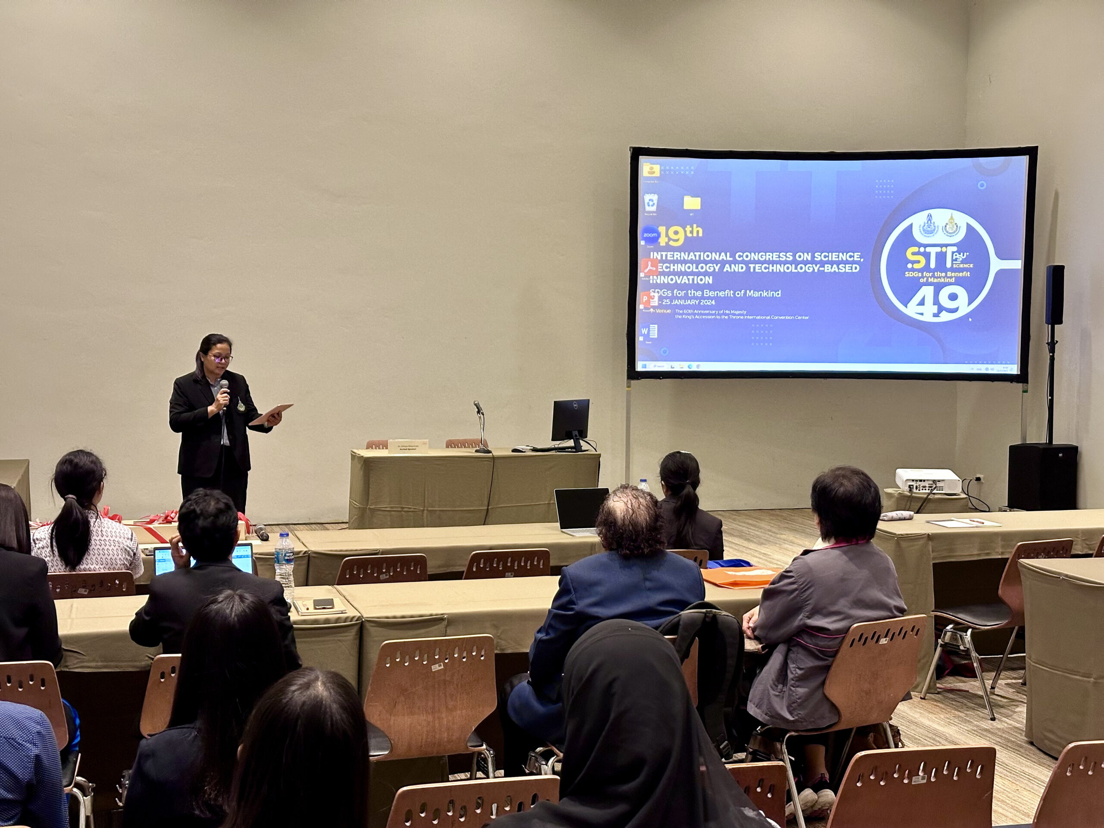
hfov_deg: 39.7
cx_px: 552
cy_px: 414
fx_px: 1531
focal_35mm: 48
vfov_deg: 30.3
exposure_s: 1/50
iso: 250
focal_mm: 6.86
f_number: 1.78
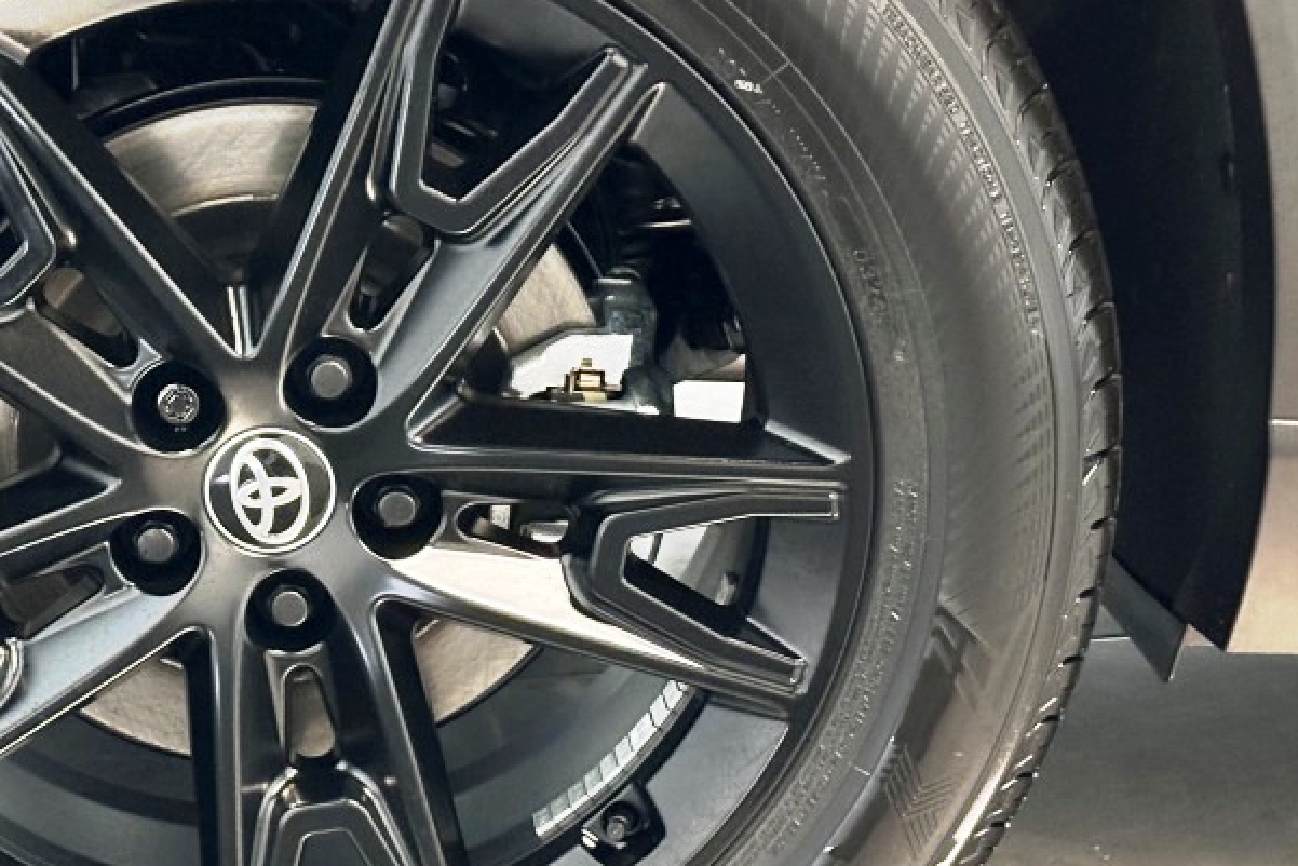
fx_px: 3065
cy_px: 454
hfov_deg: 23.5
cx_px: 235
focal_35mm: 85
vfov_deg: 16.1
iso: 640
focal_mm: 6.86
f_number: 1.78
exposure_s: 1/20
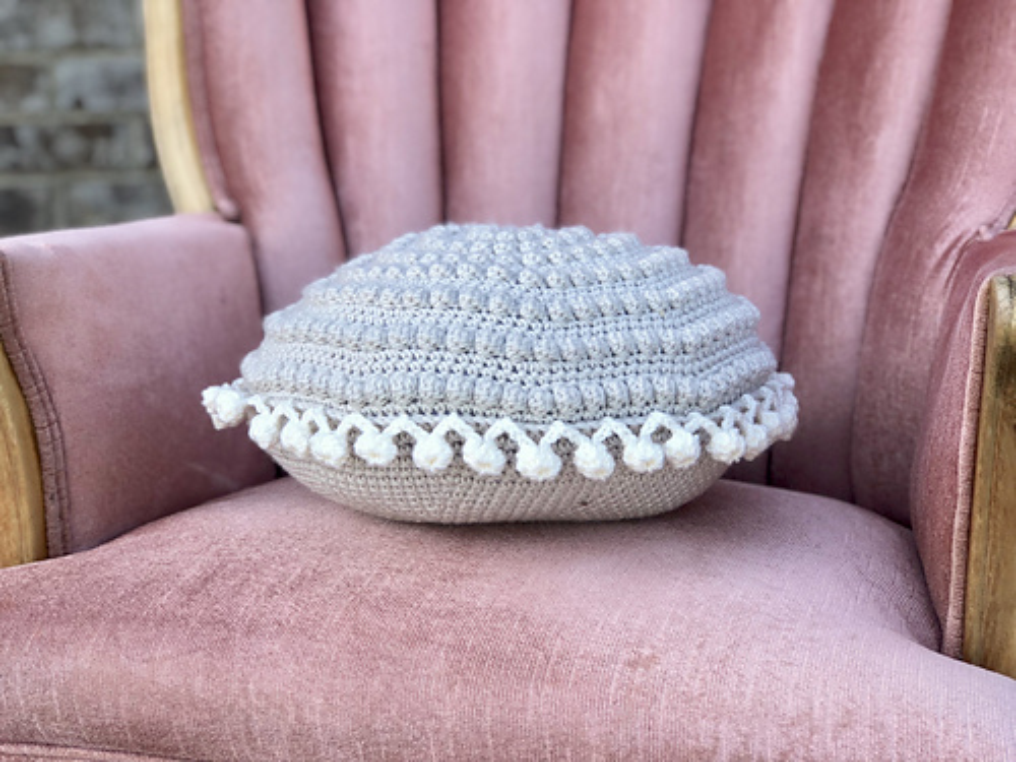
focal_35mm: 57
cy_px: 381
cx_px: 508
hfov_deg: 33.8
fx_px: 1673
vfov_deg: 25.7
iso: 25
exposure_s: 1/120
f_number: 2.8
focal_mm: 6.6
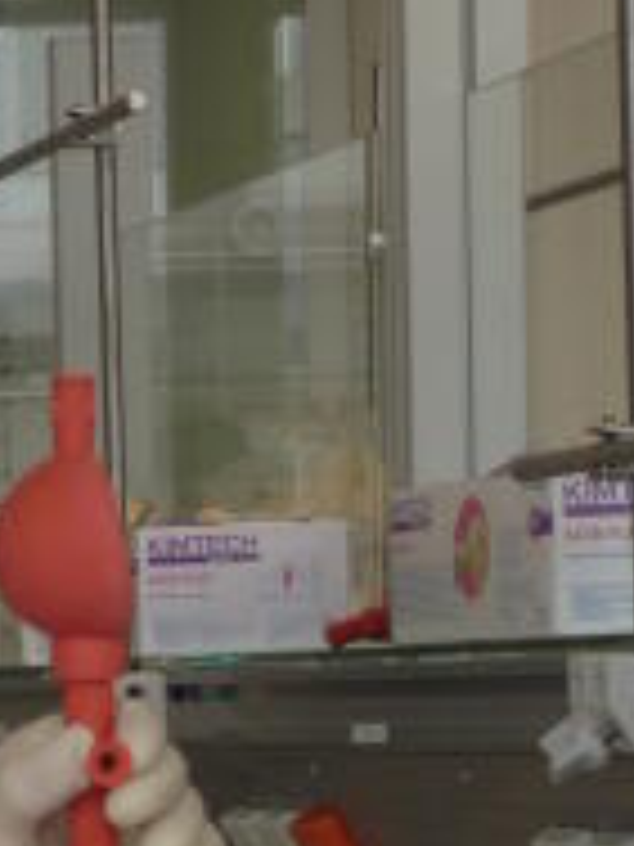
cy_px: 1076
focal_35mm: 209
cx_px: -535
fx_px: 5104
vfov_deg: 9.3
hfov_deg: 6.9
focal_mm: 8.7
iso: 100
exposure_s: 1/160
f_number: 3.2
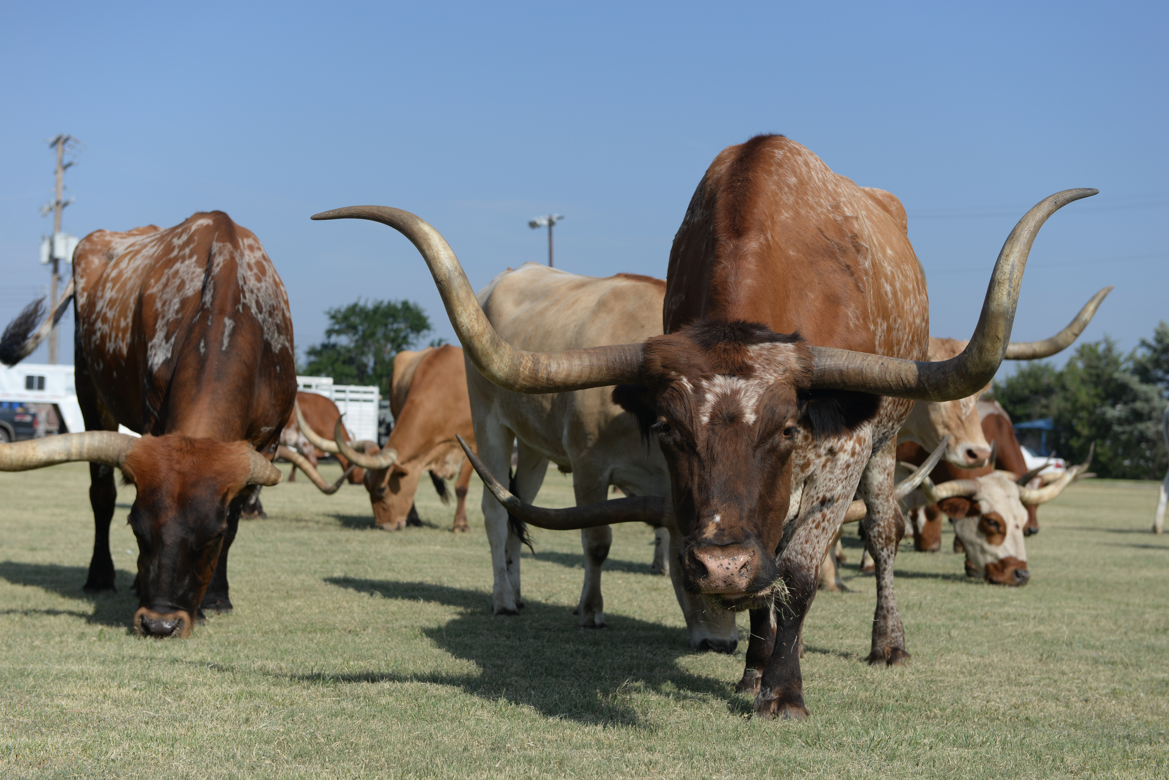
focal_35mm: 62
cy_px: 390
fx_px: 2014
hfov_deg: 32.4
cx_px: 584
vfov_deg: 21.9
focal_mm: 62
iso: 200
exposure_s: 1/1600
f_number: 5.6
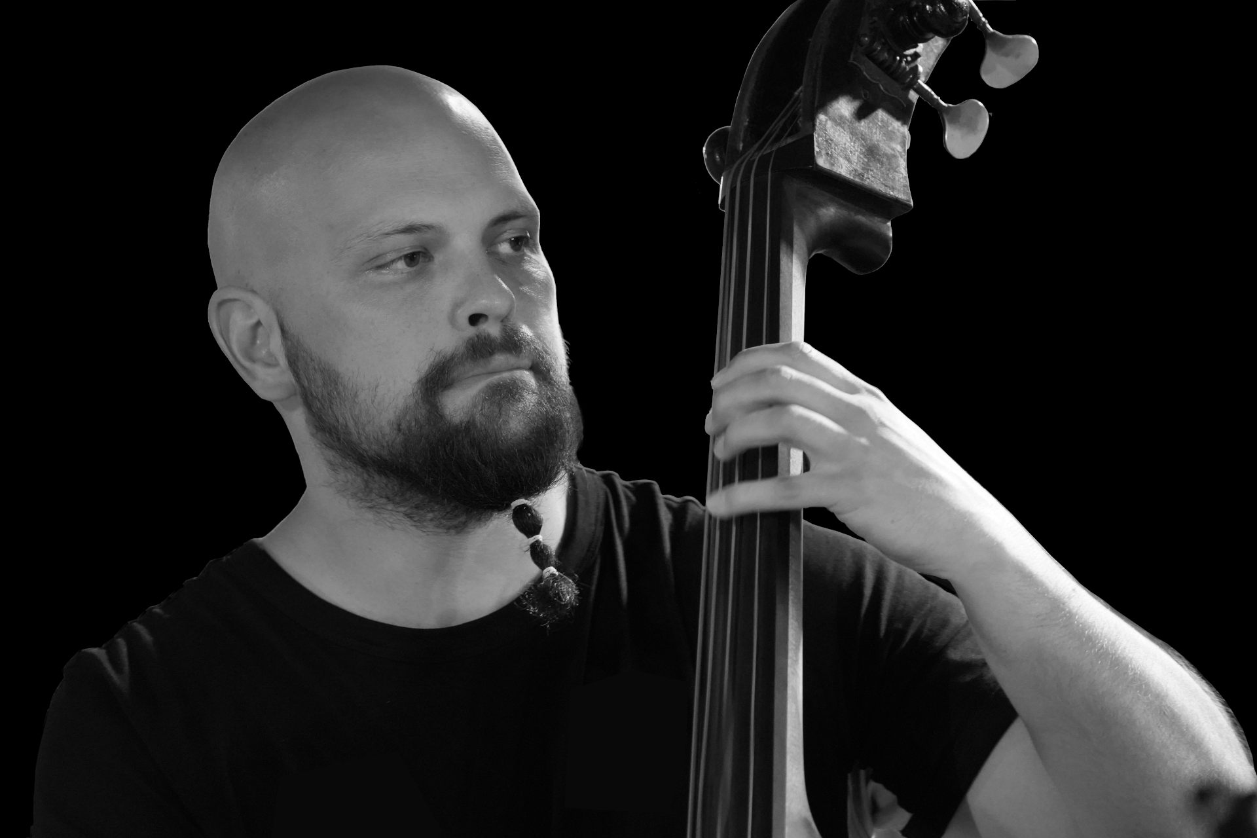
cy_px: 419
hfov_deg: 6.0
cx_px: 628
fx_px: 12045
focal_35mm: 345
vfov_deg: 4.0
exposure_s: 1/160
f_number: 6.3
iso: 12800
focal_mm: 345
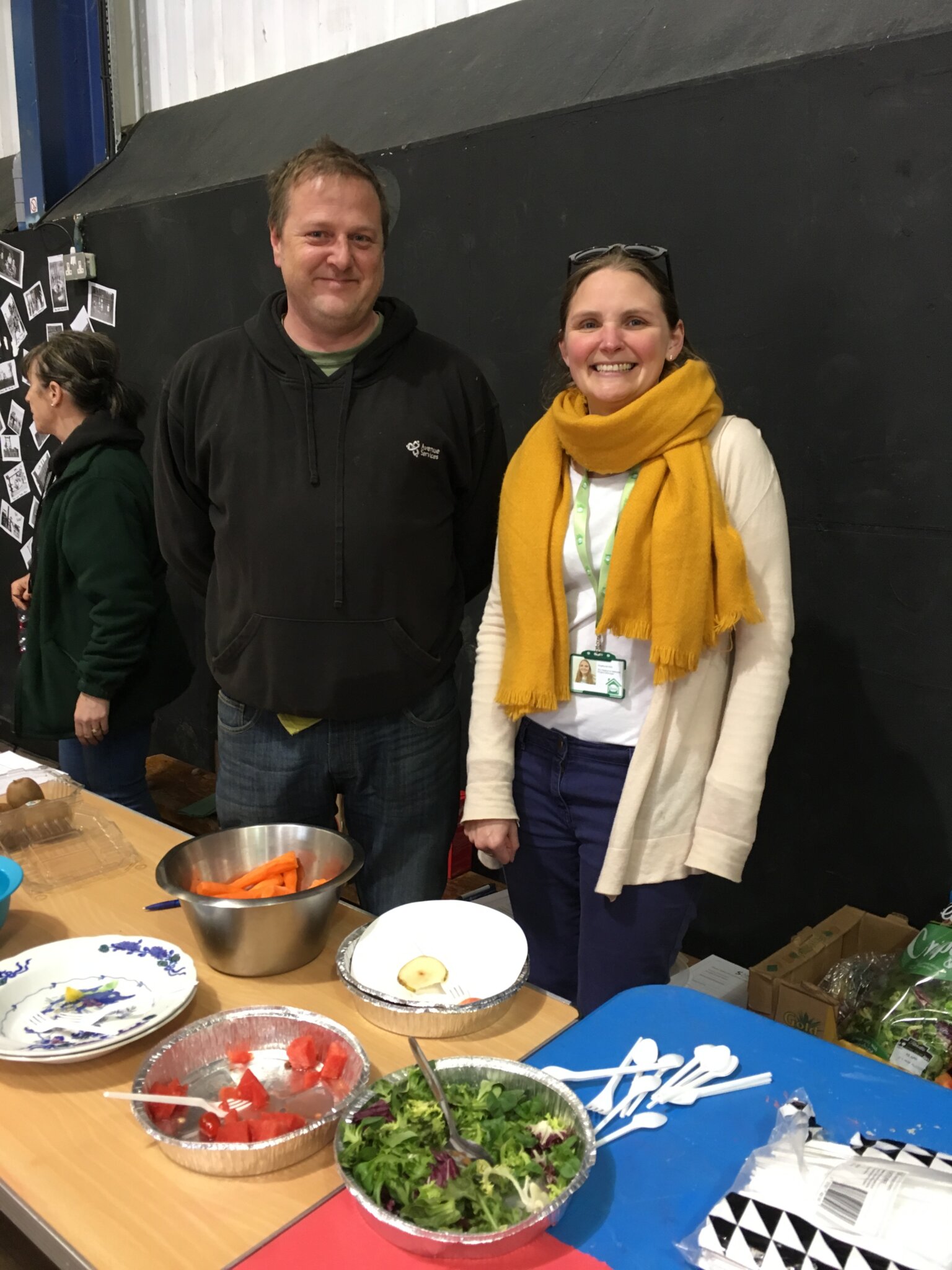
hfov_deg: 48.2
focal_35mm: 29
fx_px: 1063
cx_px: 476
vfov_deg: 61.7
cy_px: 635
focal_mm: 4.15
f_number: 2.2
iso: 125
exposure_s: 1/33
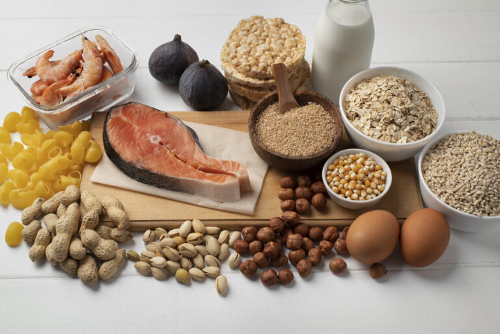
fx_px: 695
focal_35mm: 50
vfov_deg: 27.0
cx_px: 250
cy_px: 167
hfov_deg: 39.6
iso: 100
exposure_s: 1/100
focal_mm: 50
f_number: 7.1
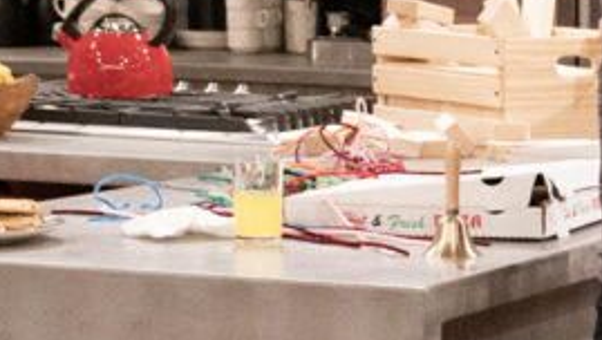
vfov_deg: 5.8
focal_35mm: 209
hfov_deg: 9.9
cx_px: 960
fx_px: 3340
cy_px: 468
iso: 8000
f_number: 3.5
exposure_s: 1/200
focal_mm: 35
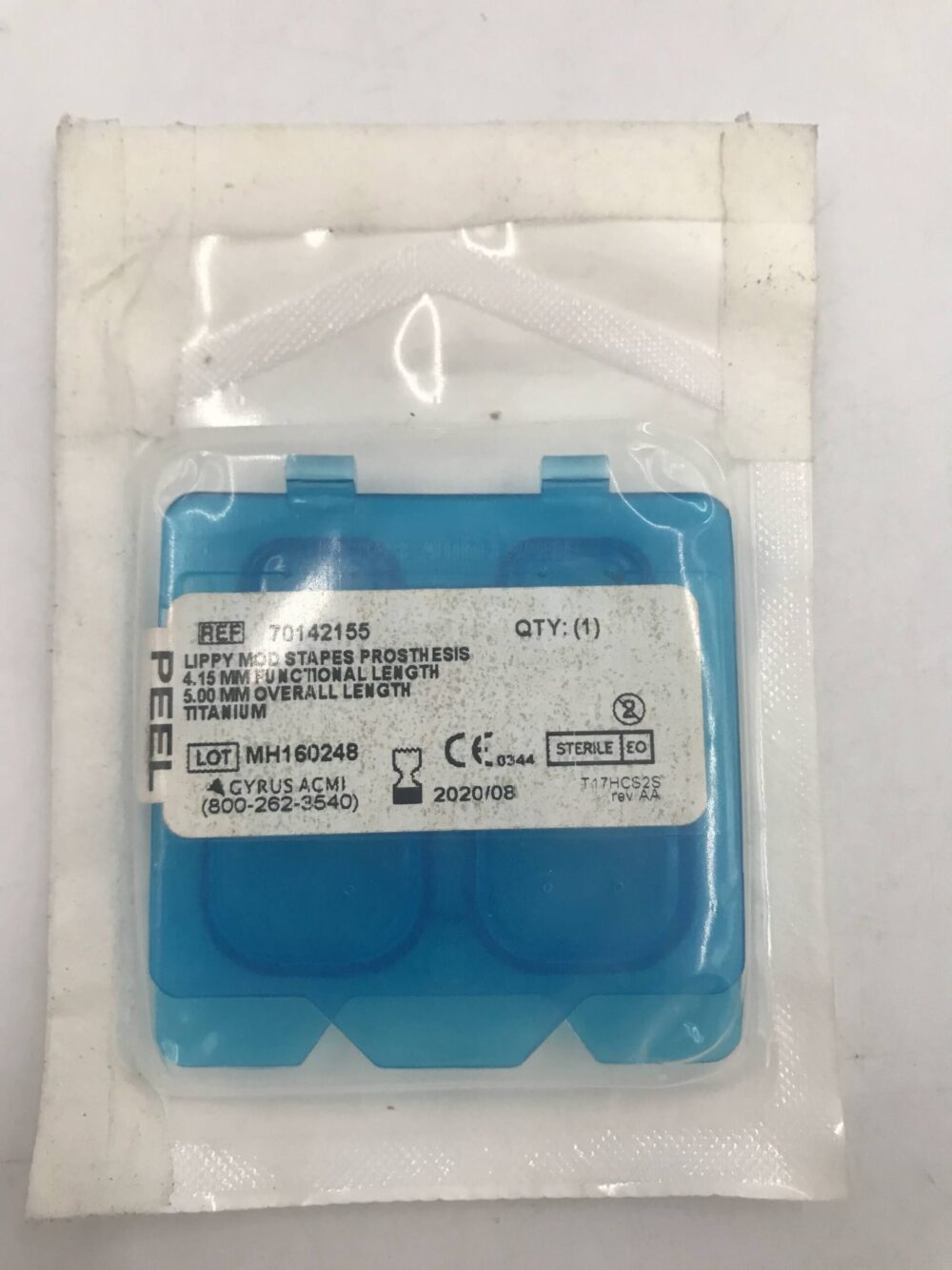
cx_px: 476
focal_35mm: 28
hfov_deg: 49.8
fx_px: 1027
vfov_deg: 63.4
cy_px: 635
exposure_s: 1/40
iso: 25
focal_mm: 3.99
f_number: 1.8
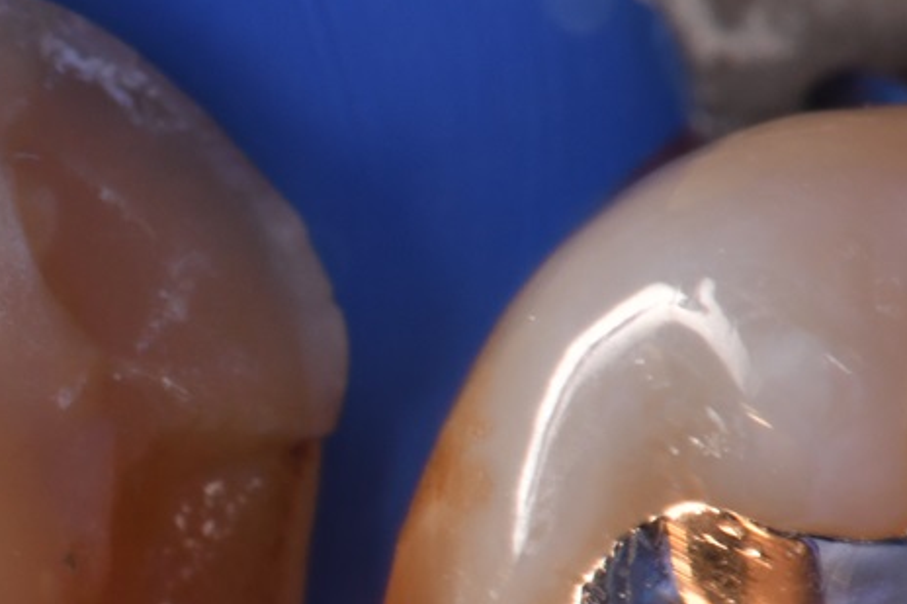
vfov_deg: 3.0
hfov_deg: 4.5
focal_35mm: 457
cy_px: 485
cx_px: -360
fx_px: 11509
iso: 200
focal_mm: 105
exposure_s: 1/160
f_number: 32
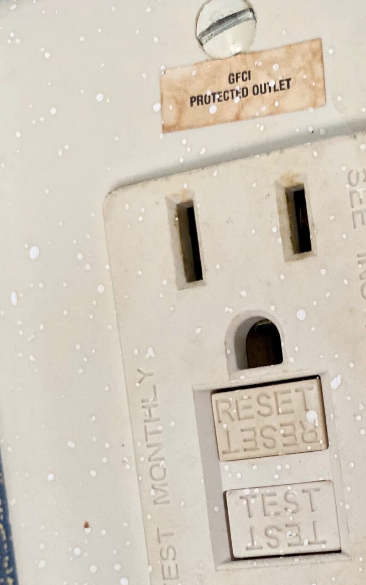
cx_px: 324
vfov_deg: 35.7
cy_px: 467
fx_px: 878
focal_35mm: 55
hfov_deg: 23.0
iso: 500
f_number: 1.8
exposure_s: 1/58
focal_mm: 4.25
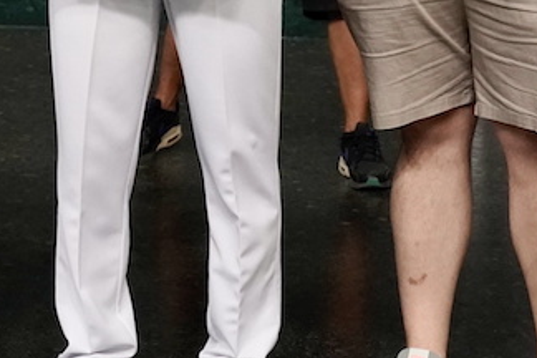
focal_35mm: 163
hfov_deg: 12.6
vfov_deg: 8.2
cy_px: -202
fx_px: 2431
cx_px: 123
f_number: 5.6
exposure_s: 1/500
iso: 6400
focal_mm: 44
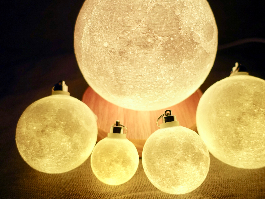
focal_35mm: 33
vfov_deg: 42.7
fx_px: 253
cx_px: 144
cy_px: 79
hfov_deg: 55.3
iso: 125
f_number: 1.8
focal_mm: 8.8
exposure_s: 1/25
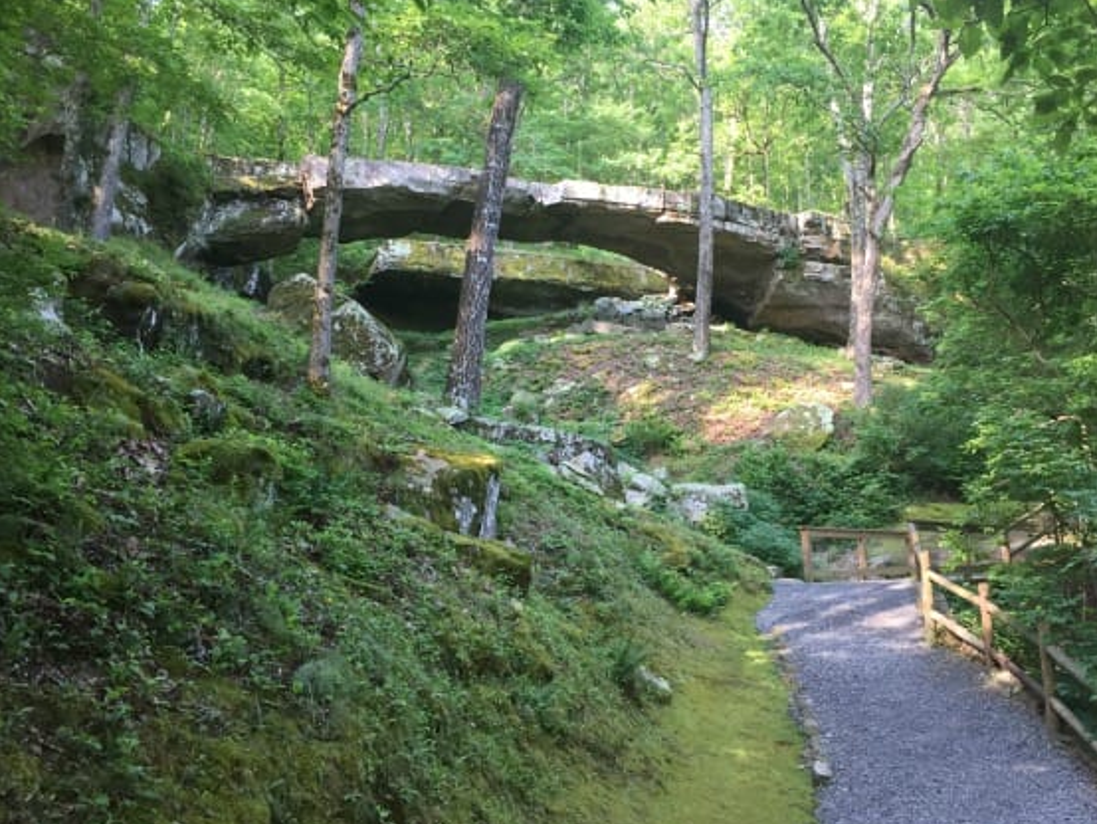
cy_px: 353
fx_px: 1078
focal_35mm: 34
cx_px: 608
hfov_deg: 53.8
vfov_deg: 41.7
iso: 32
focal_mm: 4.15
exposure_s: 1/40
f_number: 2.2
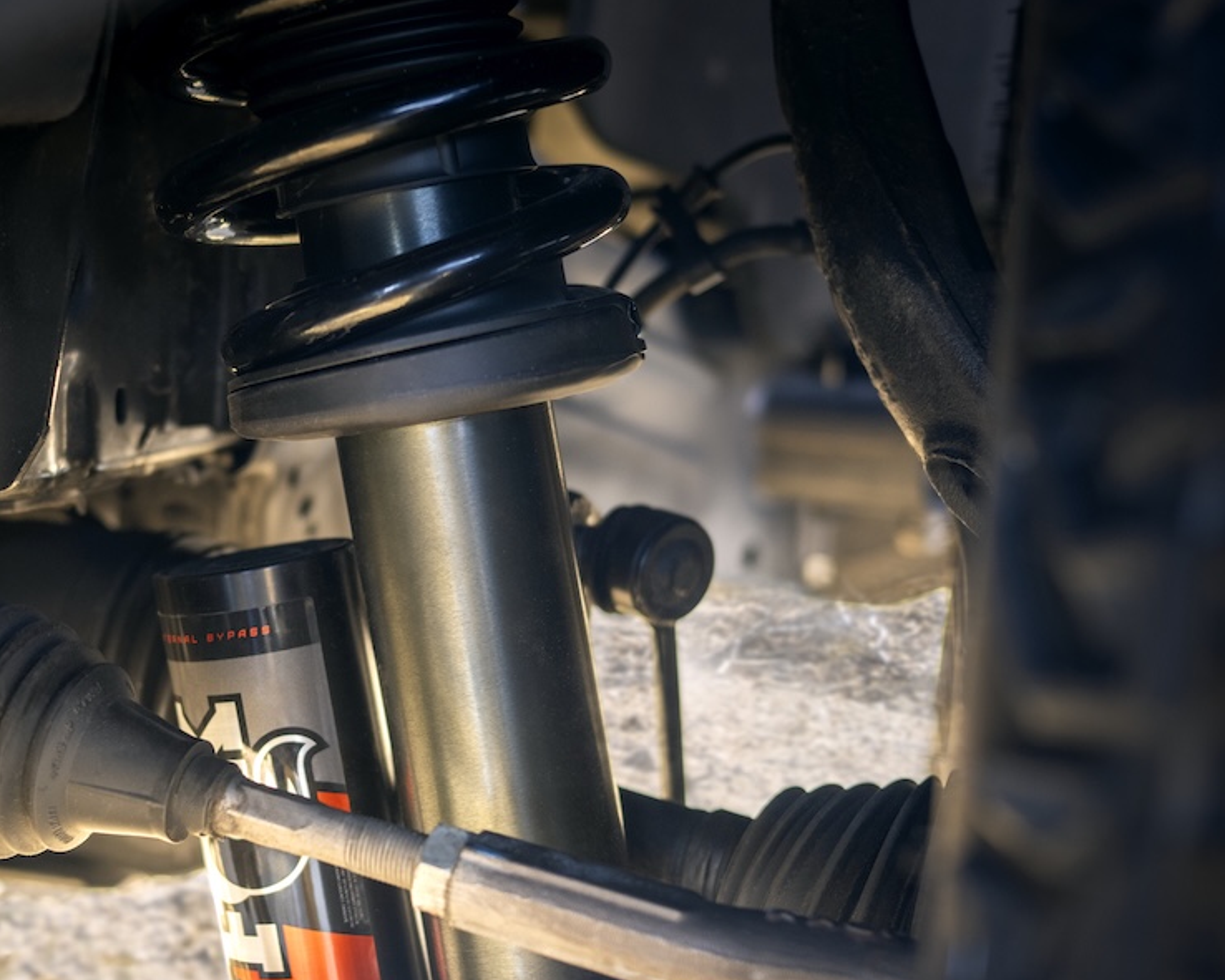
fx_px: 2212
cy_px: 627
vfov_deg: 24.9
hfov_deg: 30.6
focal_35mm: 61
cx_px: 357
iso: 500
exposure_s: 1/20
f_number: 2.8
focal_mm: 40
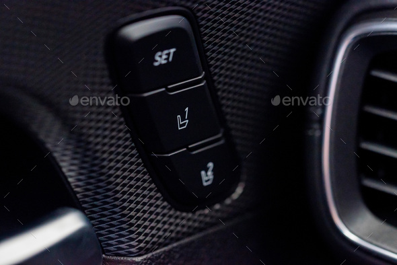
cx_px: 198
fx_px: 993
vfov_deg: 15.2
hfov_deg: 22.6
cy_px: 132
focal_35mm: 90
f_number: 5.6
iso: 1250
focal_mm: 90
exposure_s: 1/200
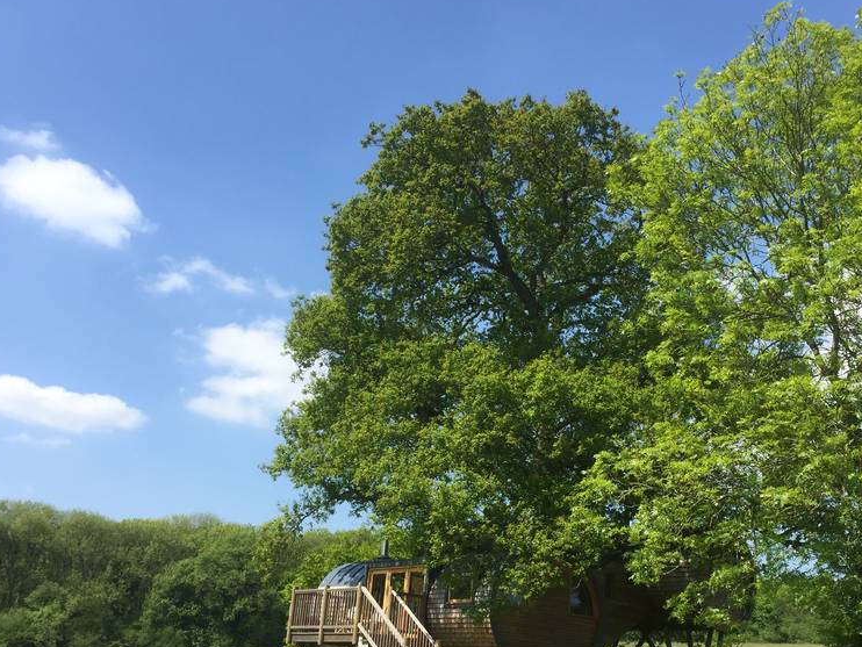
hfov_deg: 46.4
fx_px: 996
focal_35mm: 40
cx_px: 529
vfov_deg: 35.8
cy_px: 393
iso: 32
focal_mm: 4.15
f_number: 2.2
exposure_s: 1/1464
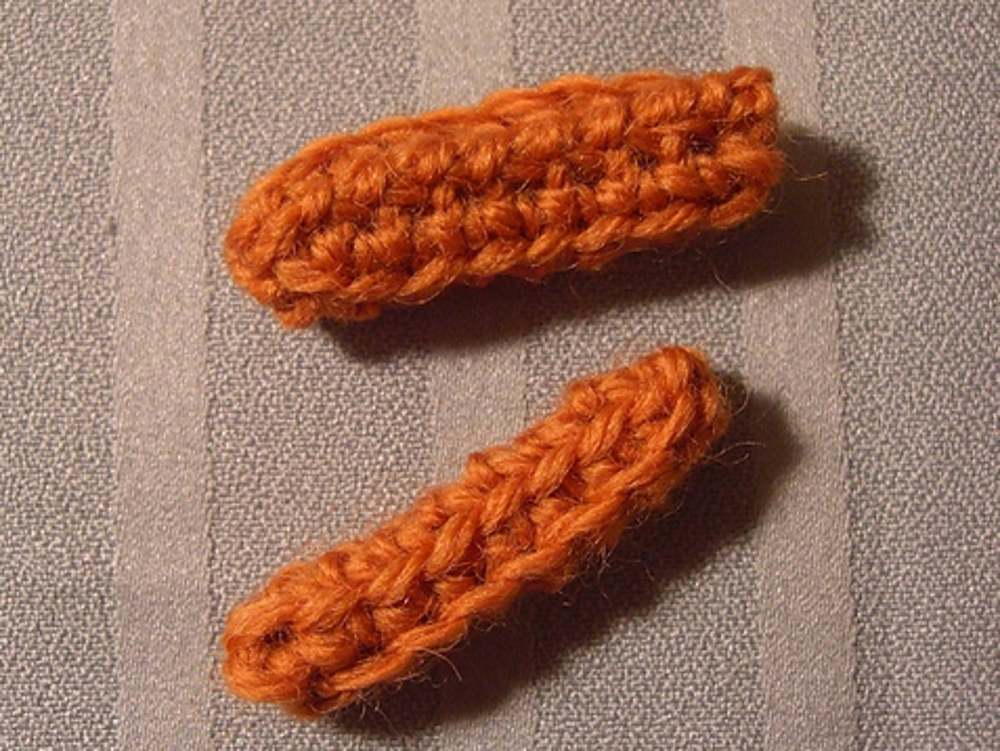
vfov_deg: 28.6
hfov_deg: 37.4
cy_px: 388
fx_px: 1474
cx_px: 430
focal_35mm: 51
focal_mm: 7.9
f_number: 2.8
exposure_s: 1/50
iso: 400
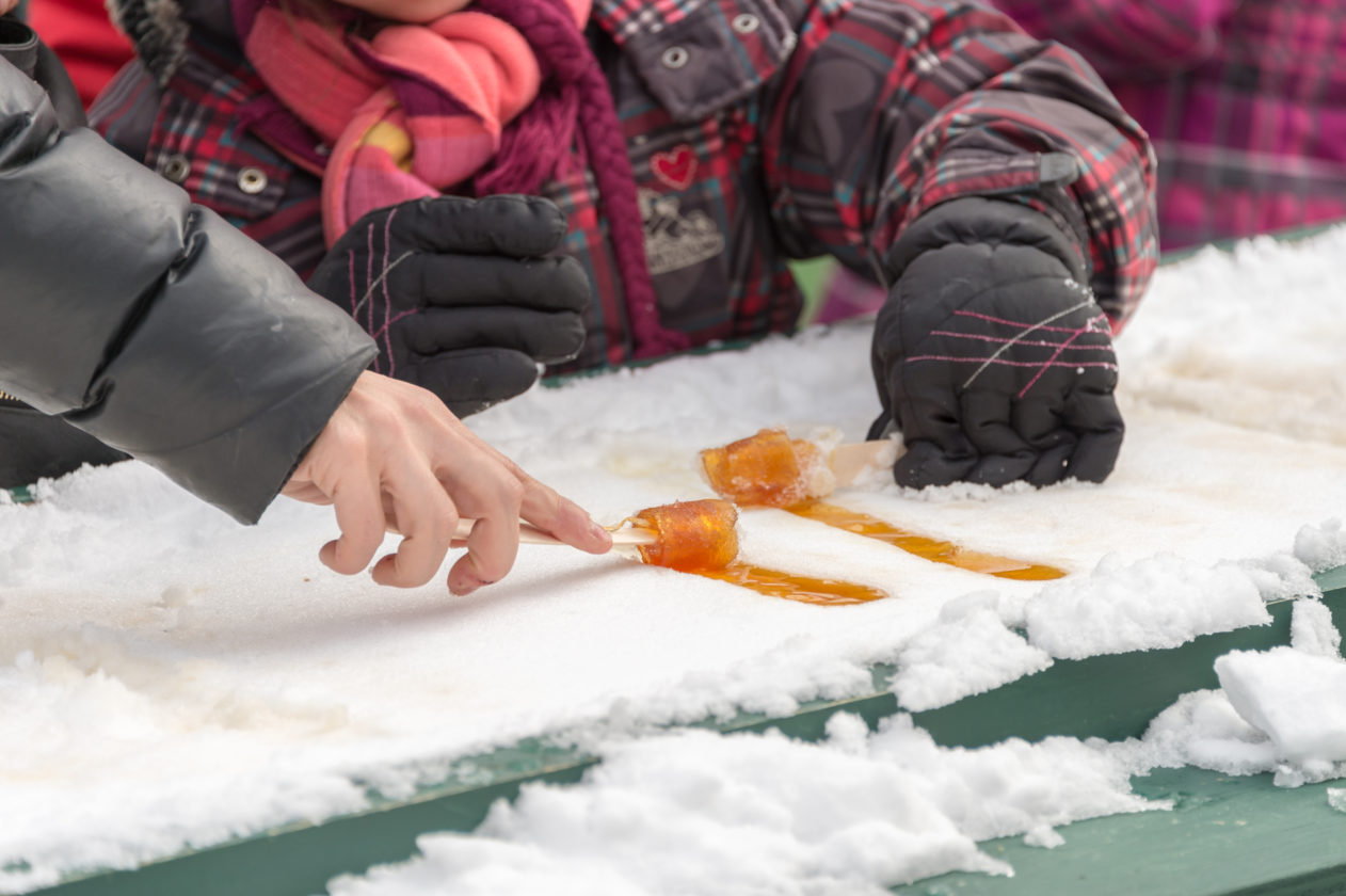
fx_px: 9342
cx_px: 673
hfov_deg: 8.2
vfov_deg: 5.5
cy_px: 448
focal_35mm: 250
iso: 400
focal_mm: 250
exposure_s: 1/640
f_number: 6.3
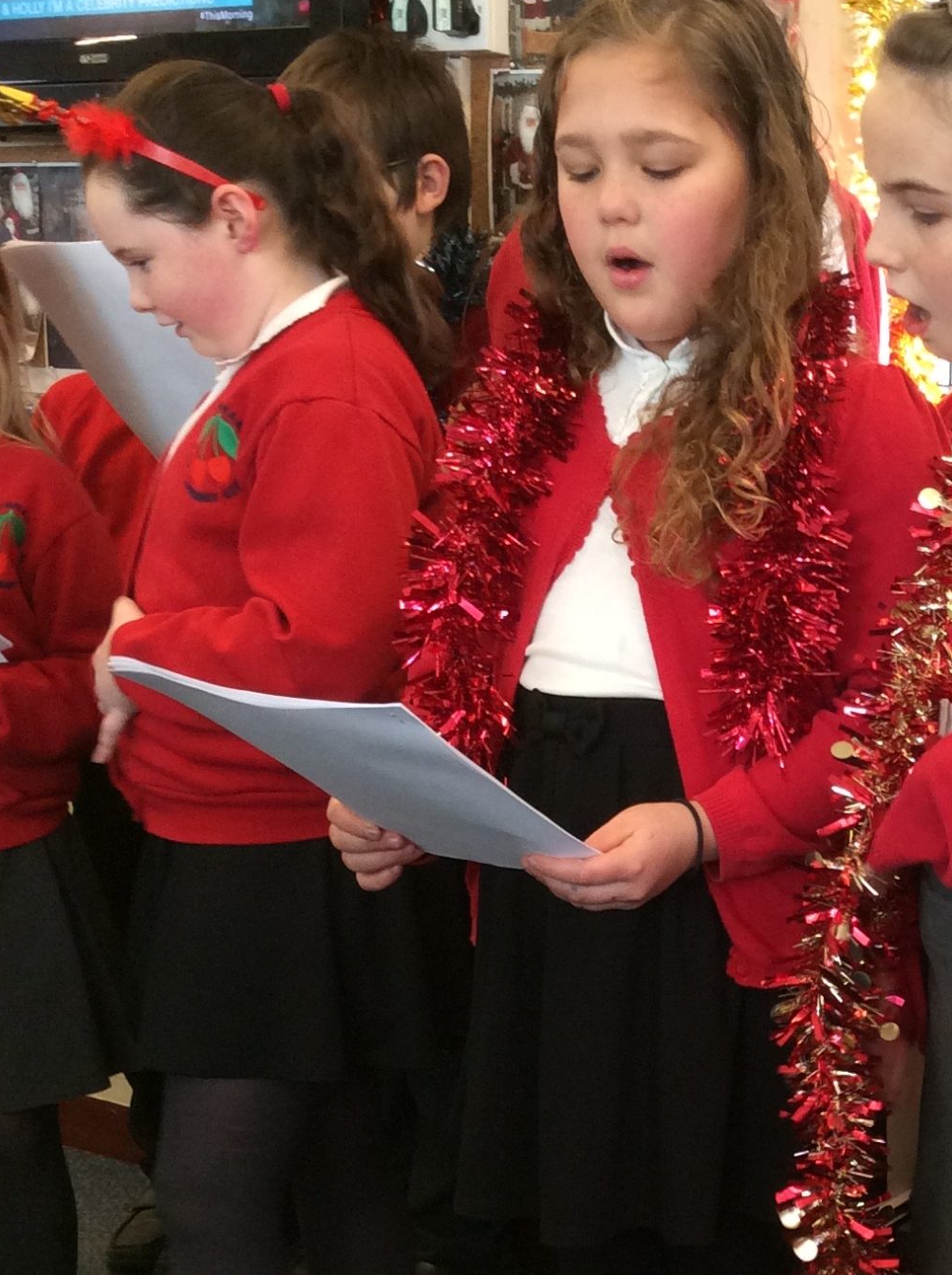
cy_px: 993
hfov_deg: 23.2
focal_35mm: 61
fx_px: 2243
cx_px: 887
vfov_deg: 31.0
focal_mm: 3.3
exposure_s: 1/25
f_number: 2.4
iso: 80
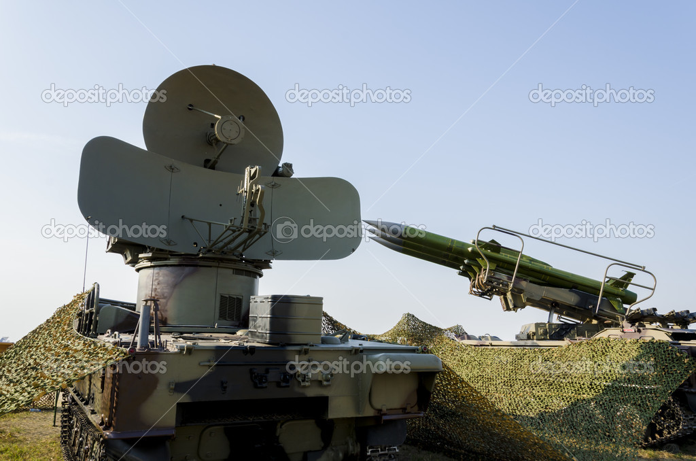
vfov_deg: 47.7
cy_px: 230
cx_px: 348
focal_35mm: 27
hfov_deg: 67.5
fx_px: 521
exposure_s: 1/125
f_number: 10
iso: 100
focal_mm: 18
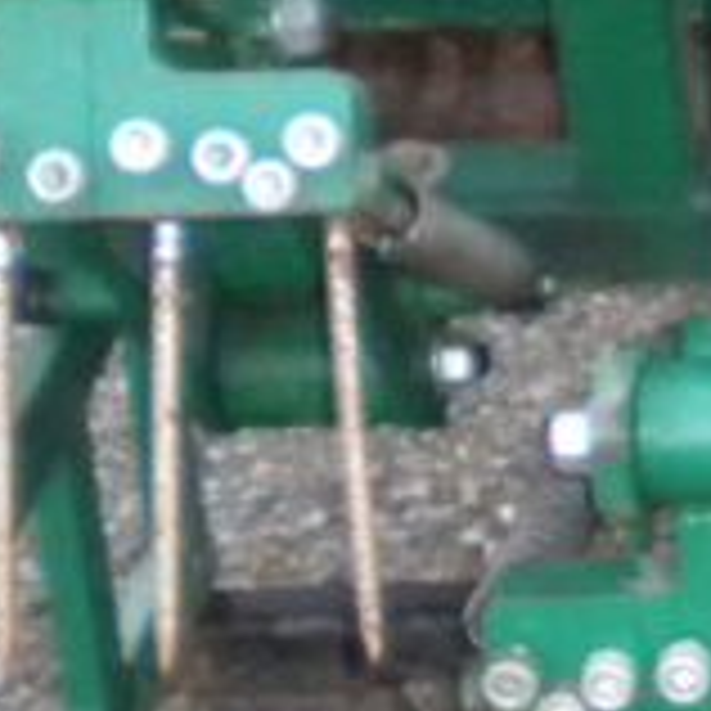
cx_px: 1768
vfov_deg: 8.7
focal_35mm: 201
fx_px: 4671
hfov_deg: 8.0
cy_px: 248
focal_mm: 6.3
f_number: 3.1
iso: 400
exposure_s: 1/30
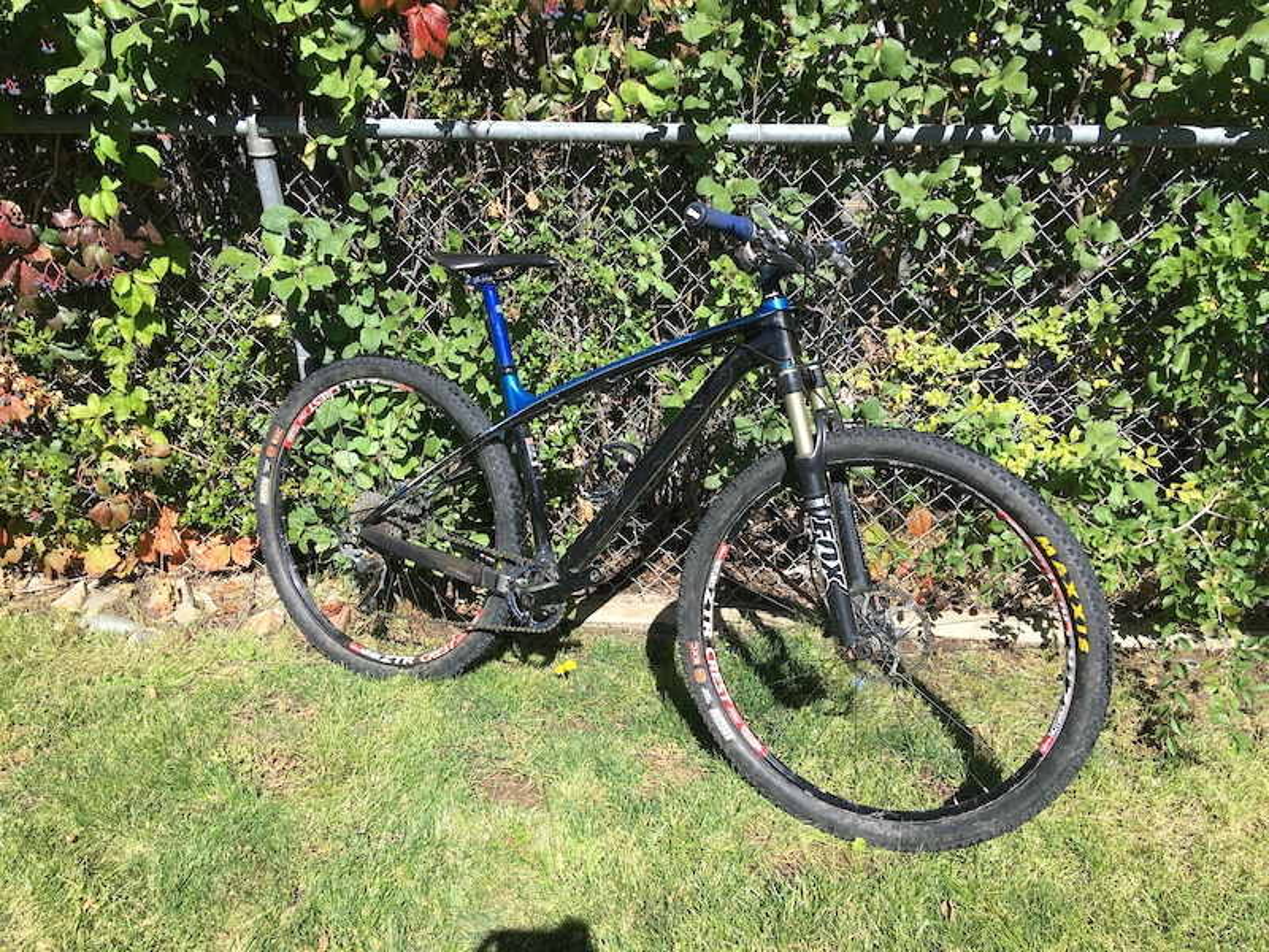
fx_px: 1063
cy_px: 476
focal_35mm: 29
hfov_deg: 61.7
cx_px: 634
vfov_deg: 48.2
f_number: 2.2
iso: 25
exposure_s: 1/801
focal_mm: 4.15
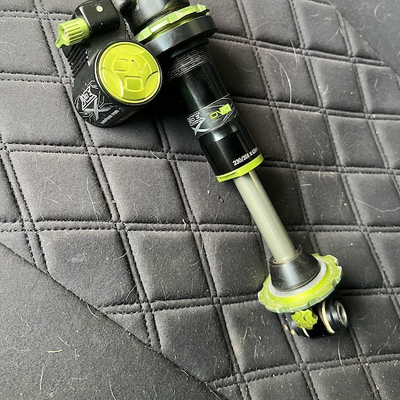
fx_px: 405
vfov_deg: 51.5
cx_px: 202
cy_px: 132
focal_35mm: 31
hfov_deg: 52.5
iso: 200
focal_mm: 5.1
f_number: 1.6
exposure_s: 1/60
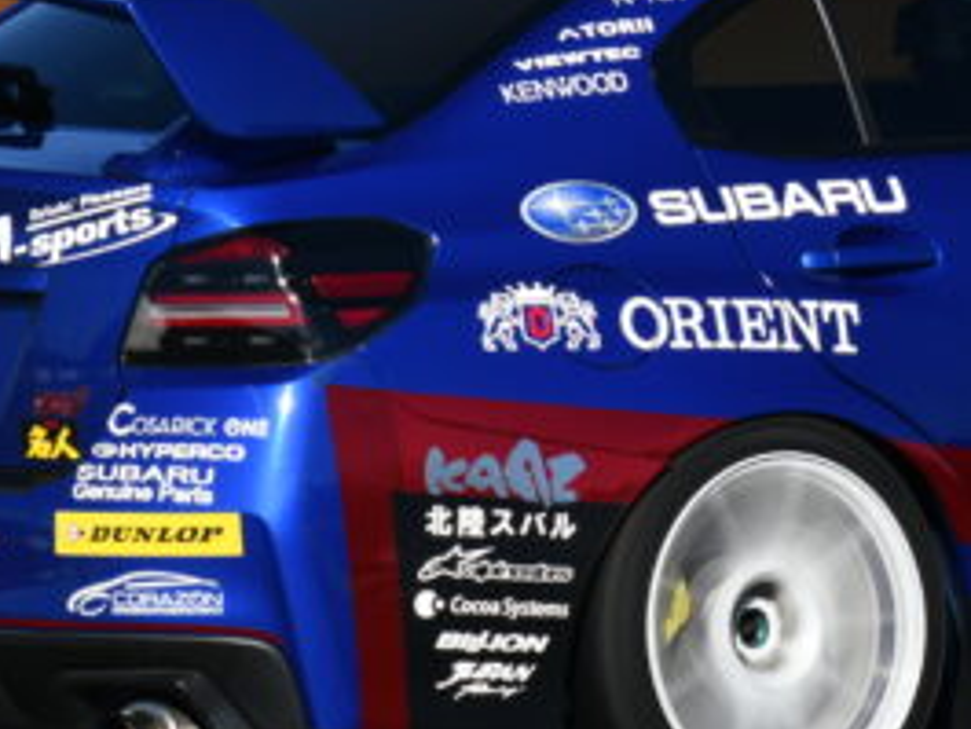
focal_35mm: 1860
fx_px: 52198
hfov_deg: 1.1
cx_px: 956
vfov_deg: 0.8
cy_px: 82
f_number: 16
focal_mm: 500
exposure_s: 1/160
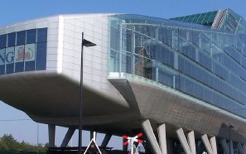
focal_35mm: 61
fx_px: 409
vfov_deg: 21.2
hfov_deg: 33.4
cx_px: 144
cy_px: 110
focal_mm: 6.3
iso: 80
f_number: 8
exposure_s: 1/200
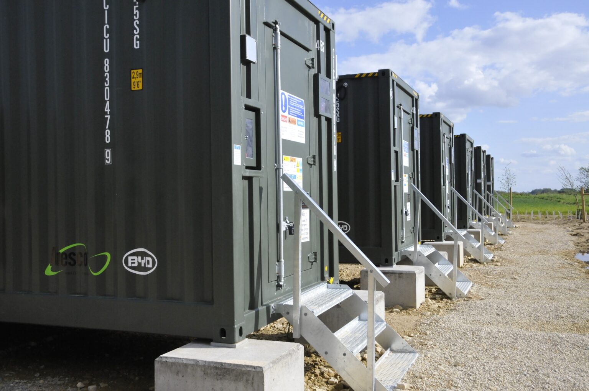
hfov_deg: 51.3
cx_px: 294
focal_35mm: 38
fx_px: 613
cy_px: 196
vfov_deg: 35.4
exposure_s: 1/3200
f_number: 6.3
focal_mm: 25
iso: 1250
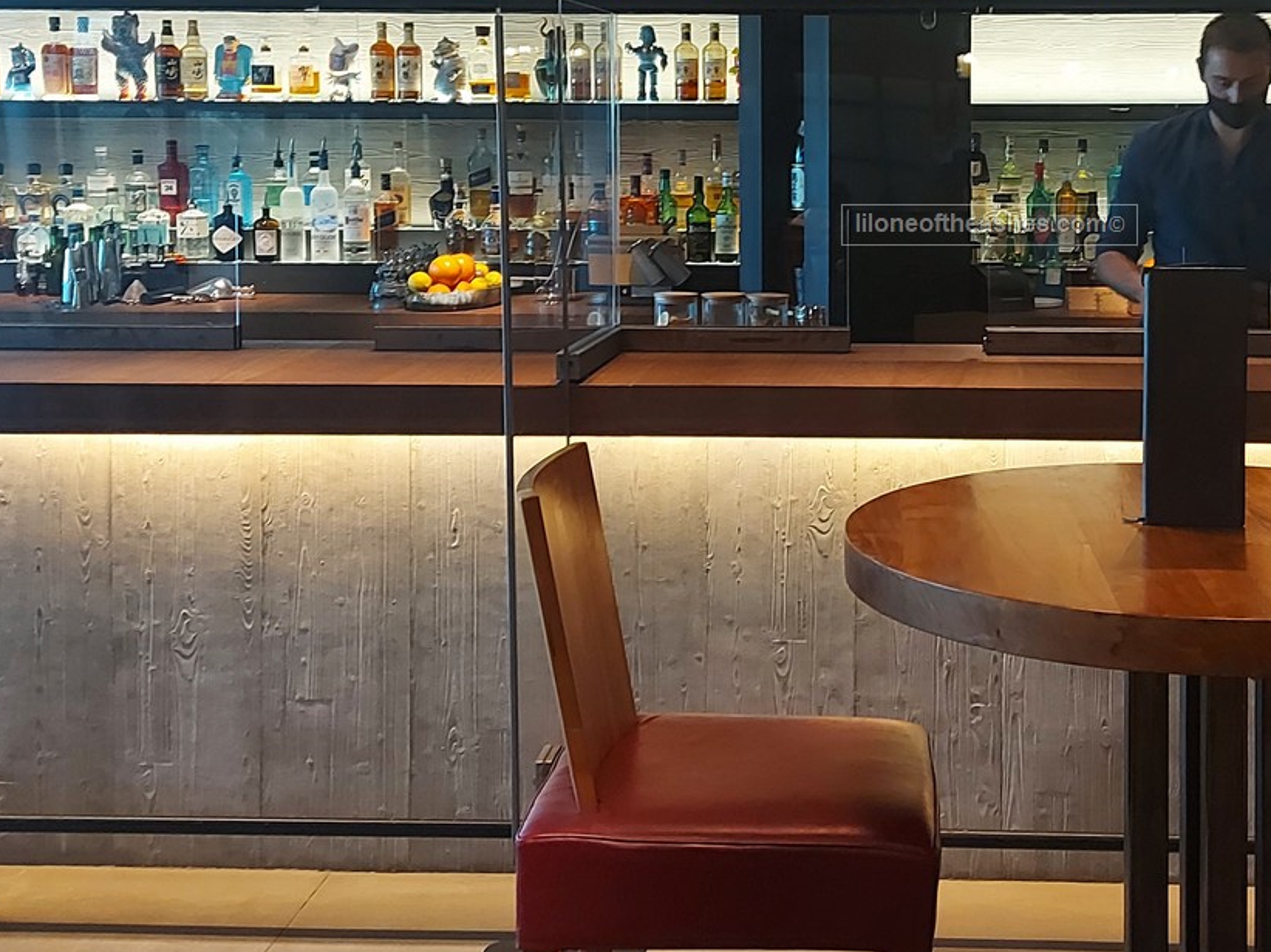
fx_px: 1982
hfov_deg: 35.1
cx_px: 867
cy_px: 239
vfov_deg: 26.7
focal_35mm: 54
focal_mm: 5.23
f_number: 1.8
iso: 250
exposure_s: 1/33
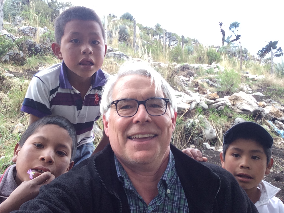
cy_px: 106
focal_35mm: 31
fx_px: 254
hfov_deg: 58.4
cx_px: 142
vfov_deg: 45.4
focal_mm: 2.15
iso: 50
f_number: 2.4
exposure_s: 1/123
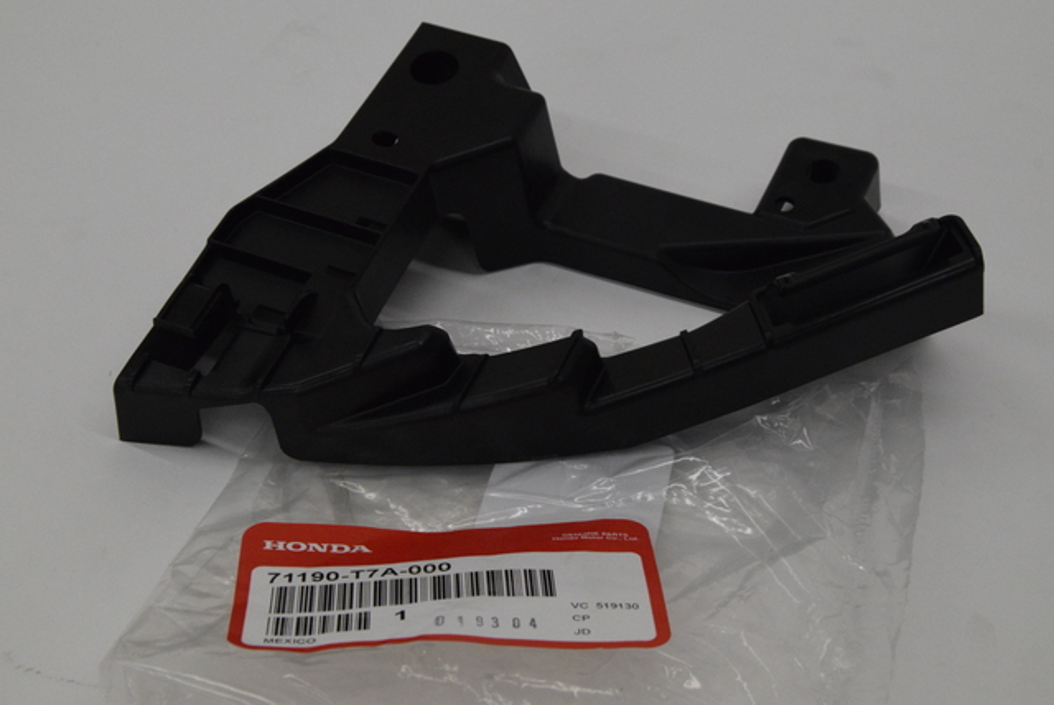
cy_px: 352
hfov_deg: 29.8
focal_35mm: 68
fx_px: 1978
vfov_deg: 20.2
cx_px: 527
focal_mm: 45
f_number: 13
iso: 3200
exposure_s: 1/160
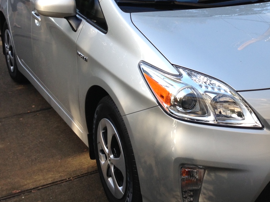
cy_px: 66
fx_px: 507
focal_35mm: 65
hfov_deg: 29.3
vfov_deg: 22.5
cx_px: 206
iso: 50
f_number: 2.4
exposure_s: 1/191
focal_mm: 4.13
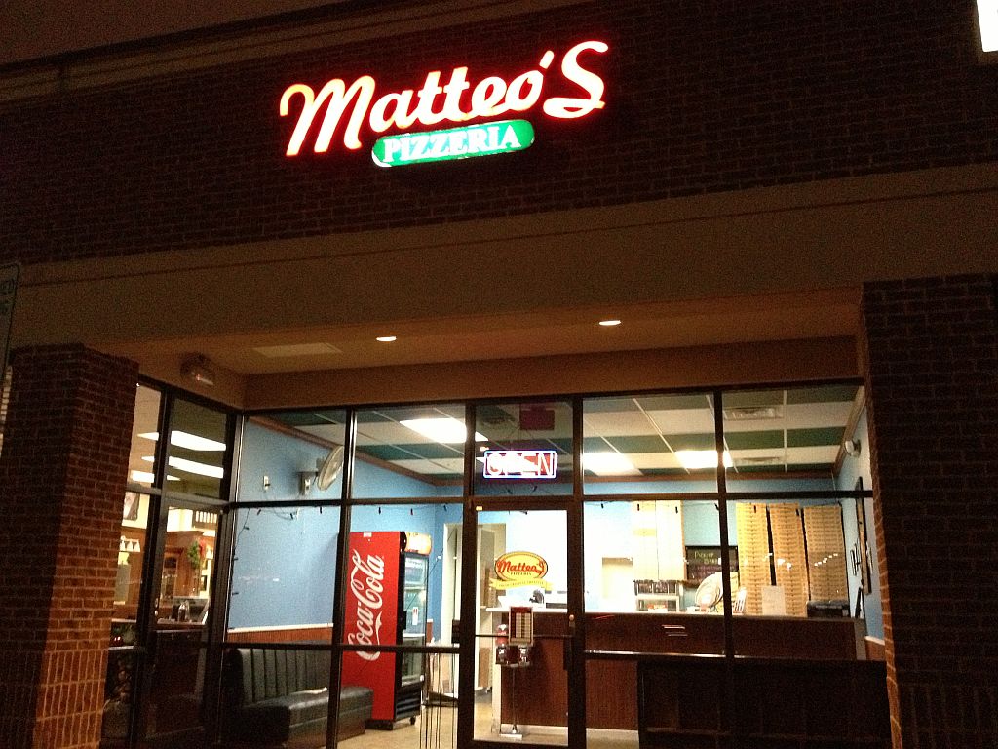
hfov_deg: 52.6
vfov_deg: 40.7
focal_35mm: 35
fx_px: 1009
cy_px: 374
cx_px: 499
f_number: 2.4
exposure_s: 1/15
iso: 640
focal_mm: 4.28
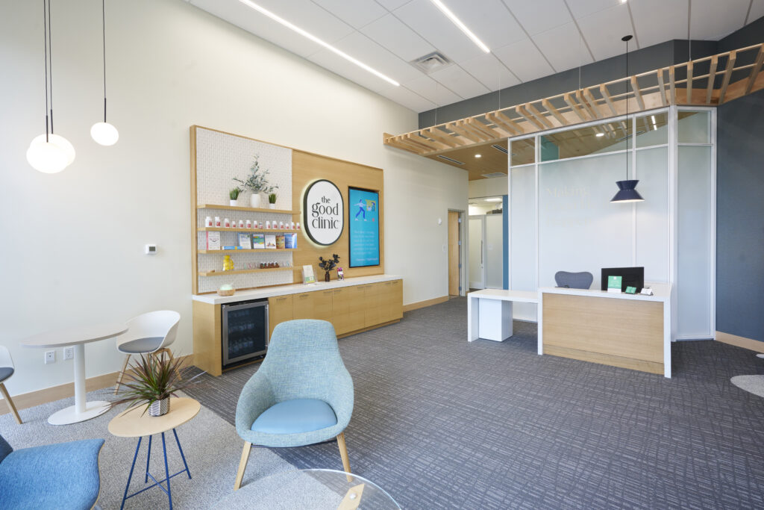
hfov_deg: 95.0
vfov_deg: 72.1
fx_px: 350
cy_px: 255
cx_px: 382
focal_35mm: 16
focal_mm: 16.5
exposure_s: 1/13
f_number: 8
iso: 250
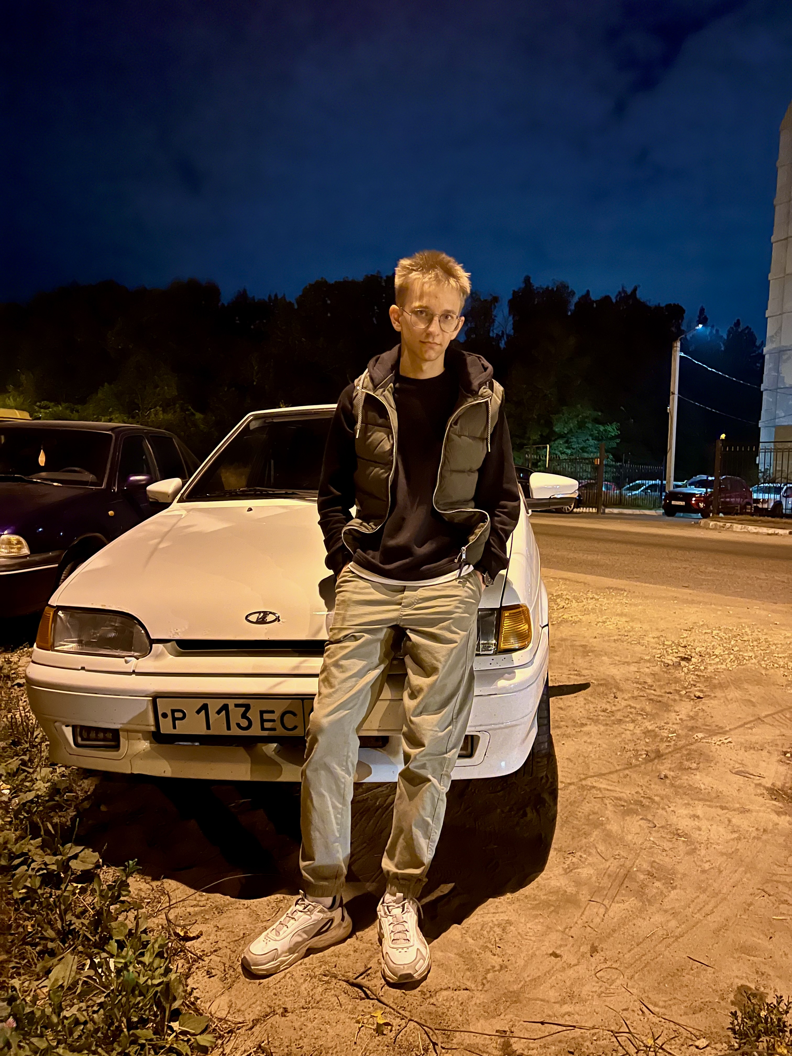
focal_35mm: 26
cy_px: 528
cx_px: 396
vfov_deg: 67.3
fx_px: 793
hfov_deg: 53.1
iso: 1250
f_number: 1.5
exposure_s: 1/20
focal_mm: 5.7
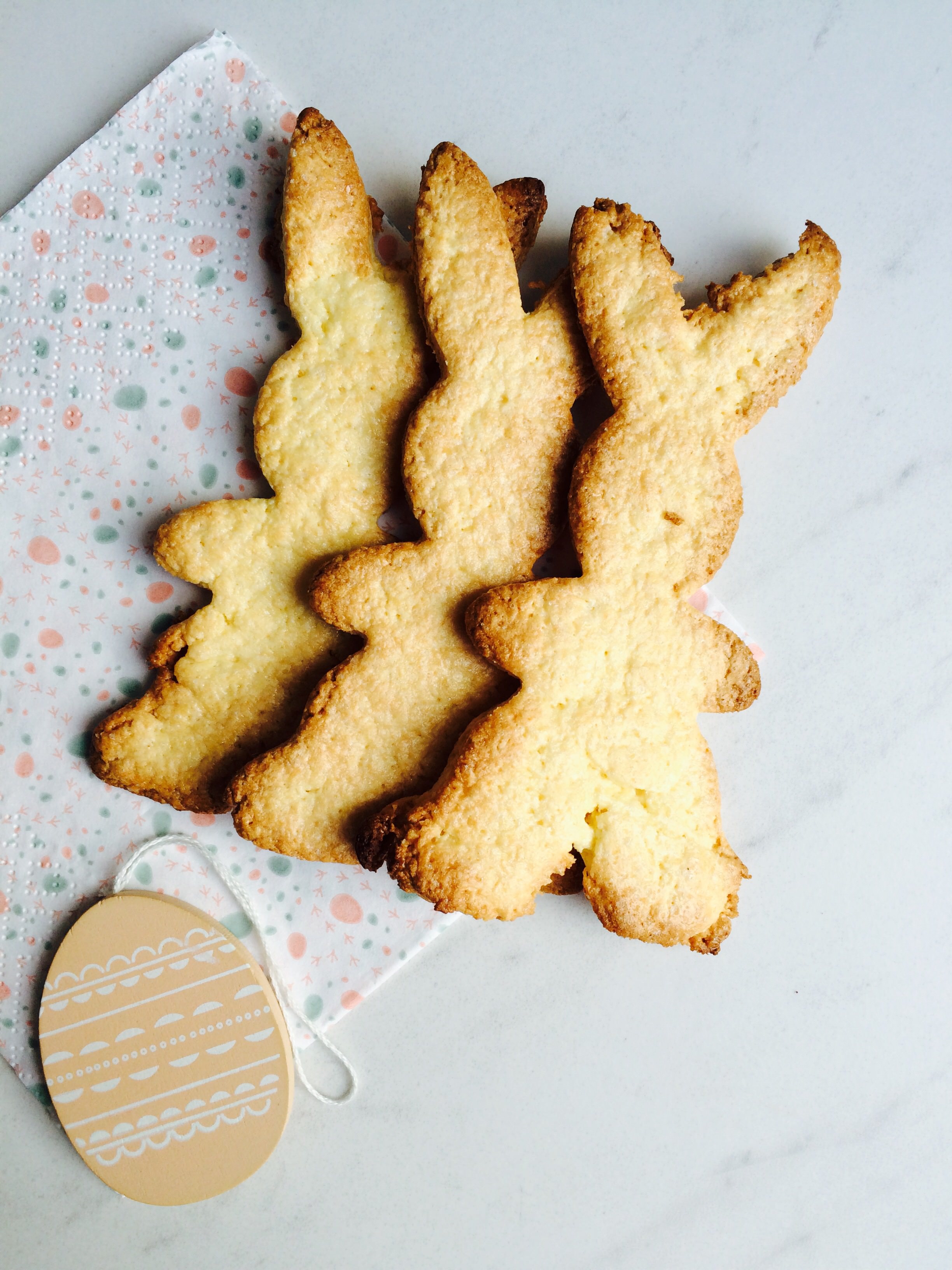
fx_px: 1063
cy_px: 635
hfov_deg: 48.2
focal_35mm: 29
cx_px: 476
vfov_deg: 61.7
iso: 40
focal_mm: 4.15
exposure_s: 1/100
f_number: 2.2
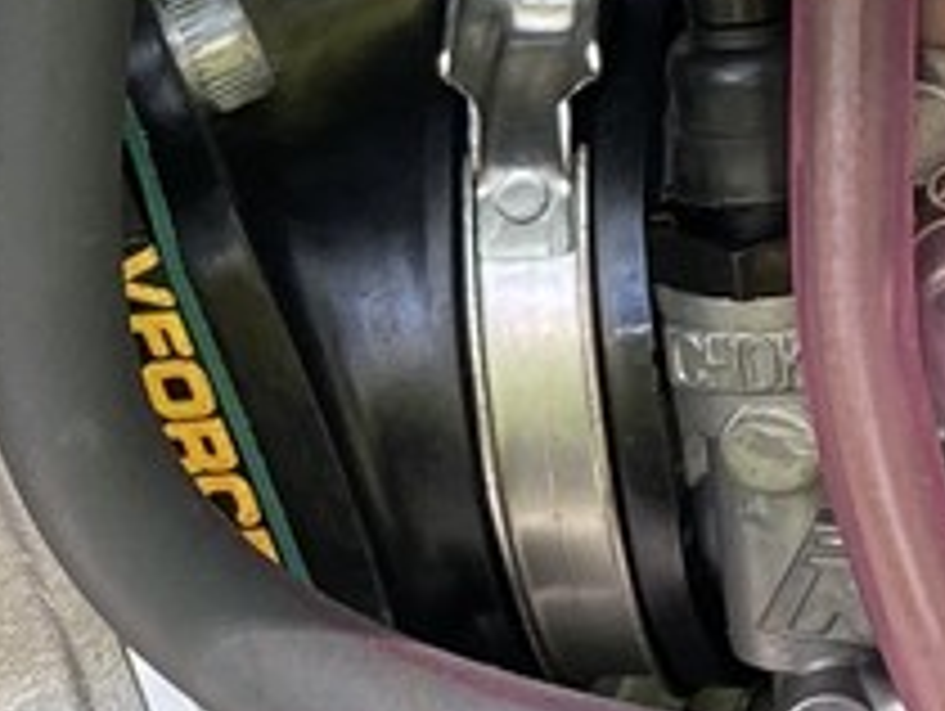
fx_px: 5411
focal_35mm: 198
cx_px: -536
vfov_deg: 7.5
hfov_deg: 9.6
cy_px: 256
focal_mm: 4.25
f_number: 1.8
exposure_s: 1/122
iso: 50
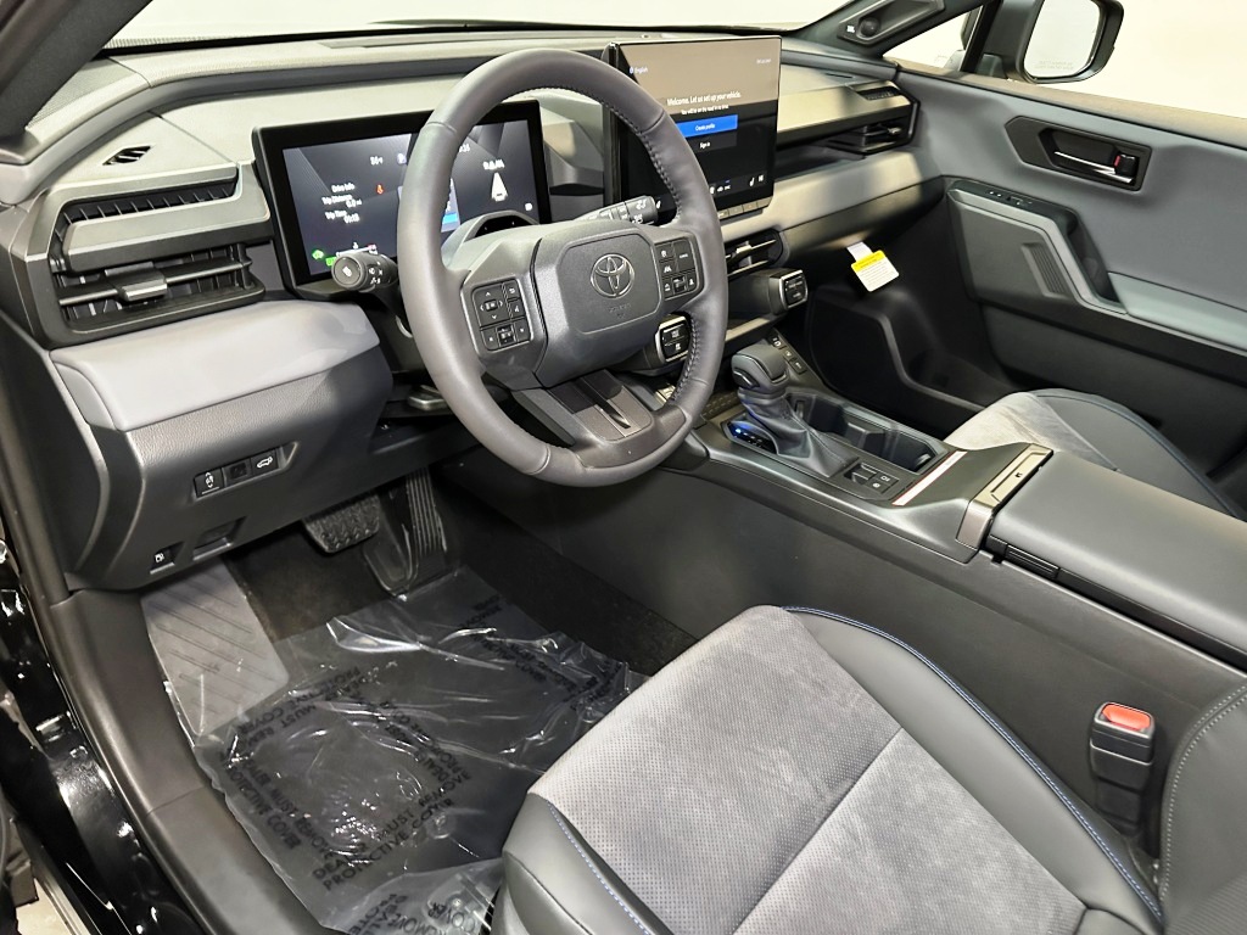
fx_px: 865
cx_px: 624
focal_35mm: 24
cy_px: 468
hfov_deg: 71.6
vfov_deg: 56.8
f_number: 1.78
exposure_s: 1/30
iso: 800
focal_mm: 6.86
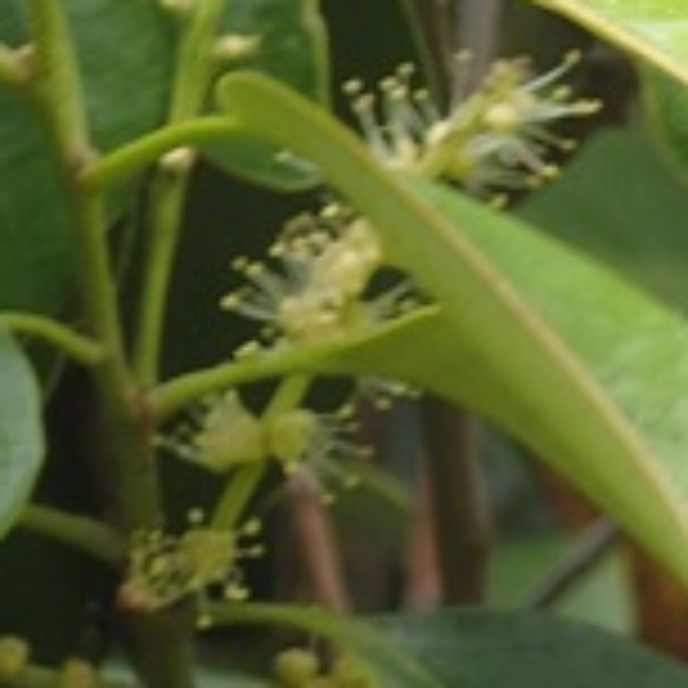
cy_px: 13
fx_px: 8320
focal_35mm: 370
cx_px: 1160
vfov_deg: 4.7
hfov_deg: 4.7
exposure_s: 1/60
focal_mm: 18
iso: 100
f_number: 4.9
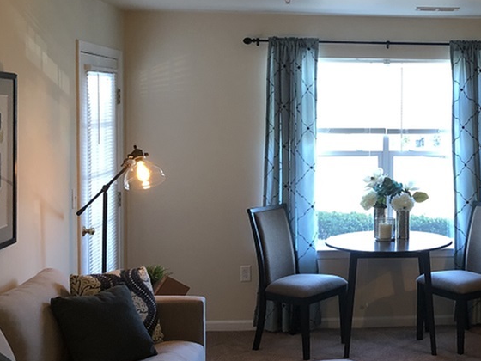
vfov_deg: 24.4
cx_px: 438
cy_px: 156
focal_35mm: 60
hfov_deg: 30.7
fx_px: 834
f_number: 1.8
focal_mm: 3.99
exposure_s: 1/15
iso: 50
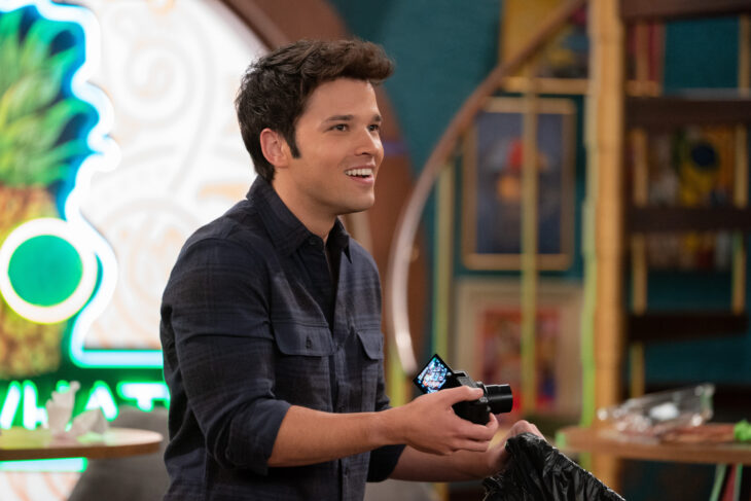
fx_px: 4173
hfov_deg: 10.3
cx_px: 376
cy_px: 250
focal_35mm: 200
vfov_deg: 6.9
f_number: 3.2
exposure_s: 1/200
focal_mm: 200
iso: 8000
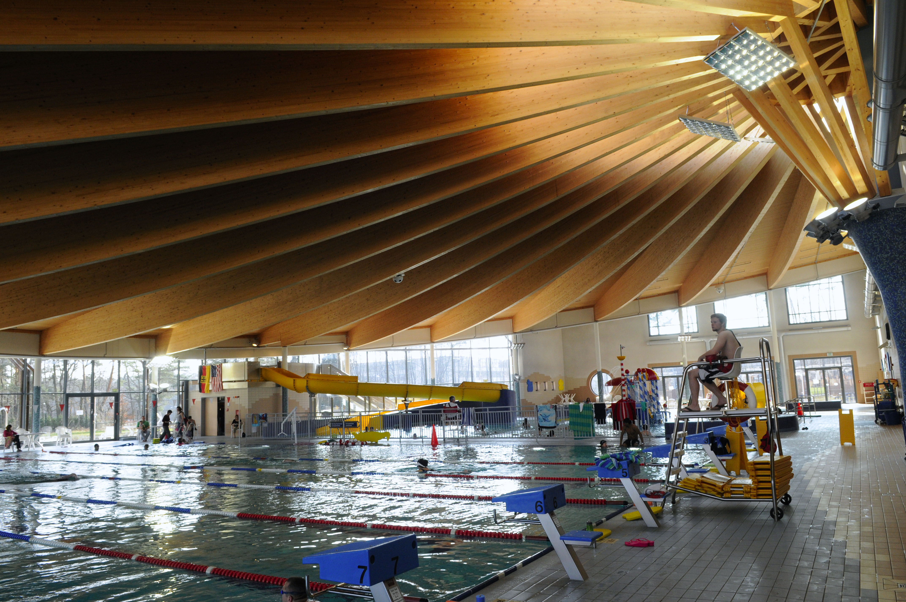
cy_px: 301
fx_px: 641
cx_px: 453
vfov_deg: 50.3
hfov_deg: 70.5
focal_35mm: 26
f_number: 8
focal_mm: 17
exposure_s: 1/125
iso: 640
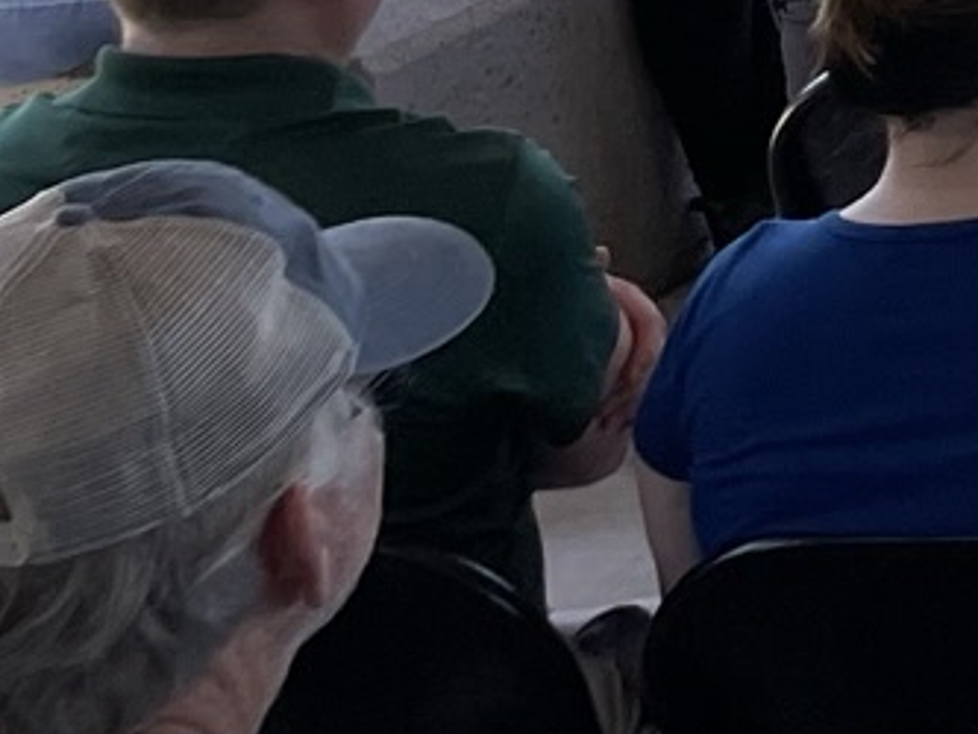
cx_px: 2969
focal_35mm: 160
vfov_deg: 8.0
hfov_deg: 9.5
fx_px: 4522
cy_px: -1486
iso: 32
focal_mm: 4.2
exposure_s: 1/682
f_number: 1.6
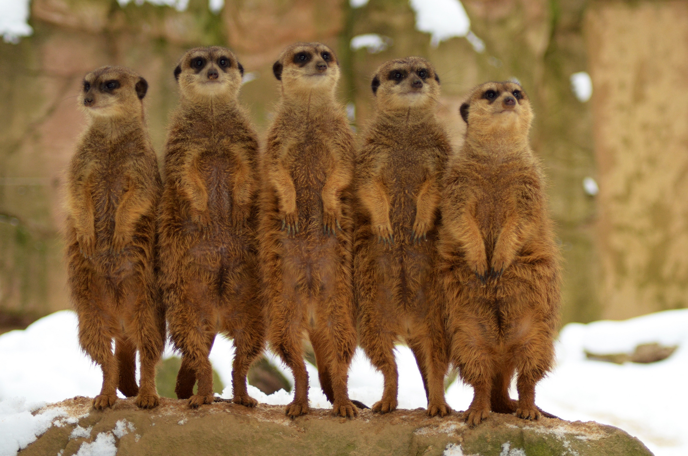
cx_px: 344
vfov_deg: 13.0
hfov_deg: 19.5
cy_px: 228
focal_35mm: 105
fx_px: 2002
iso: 1000
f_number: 4
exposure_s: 1/500
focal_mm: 70
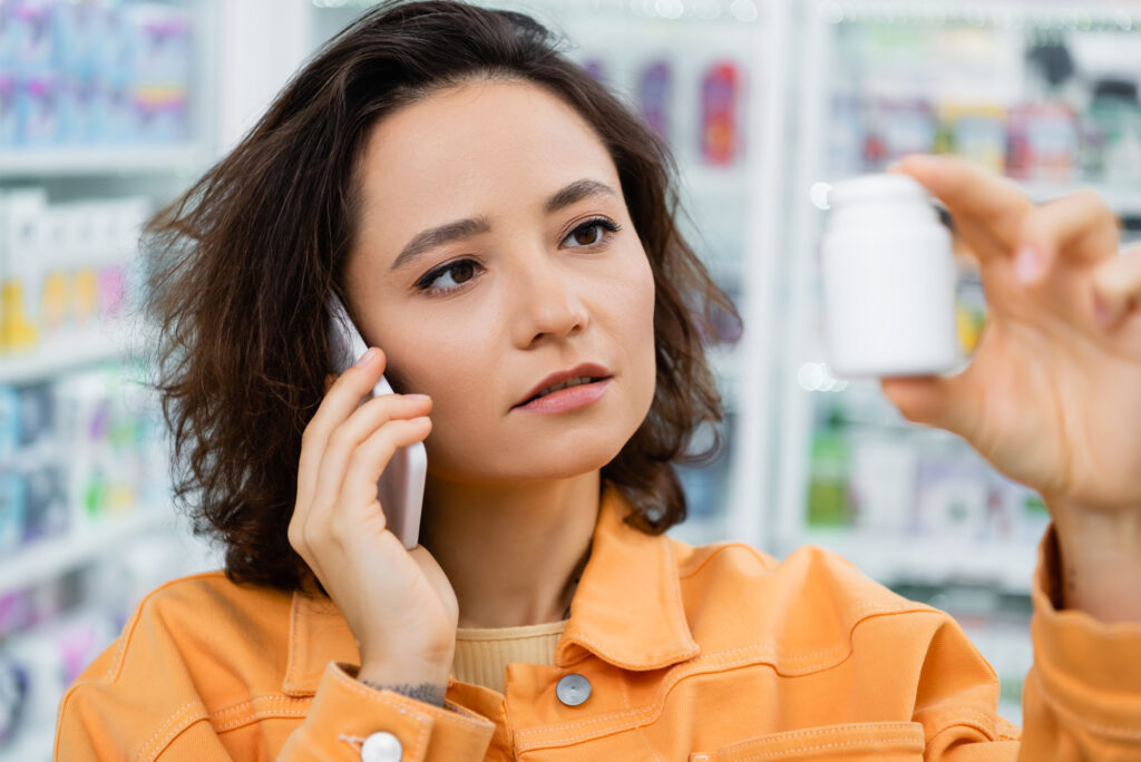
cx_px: 570
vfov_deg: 19.5
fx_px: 2220
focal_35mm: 70
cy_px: 381
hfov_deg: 28.8
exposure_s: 1/160
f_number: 3.2
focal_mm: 70
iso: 100
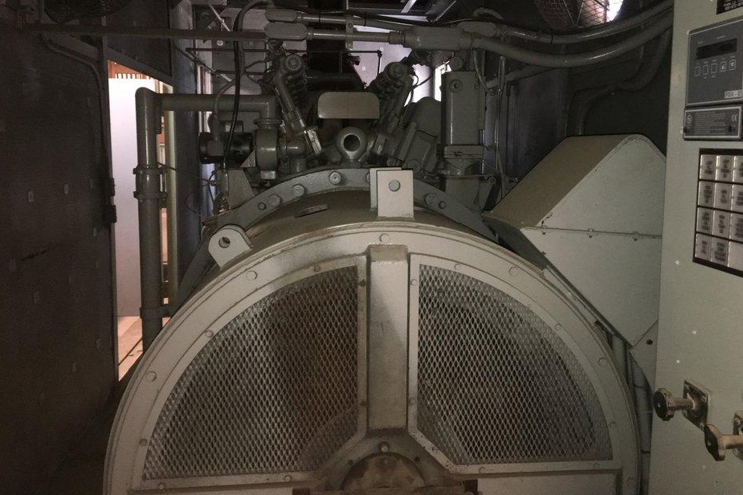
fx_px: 640
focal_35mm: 31
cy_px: 209
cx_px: 374
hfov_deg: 60.3
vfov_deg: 42.2
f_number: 2.2
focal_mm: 4.15
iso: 200
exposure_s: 1/16
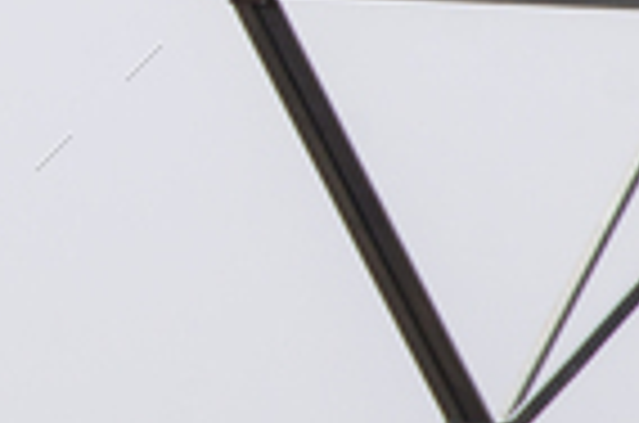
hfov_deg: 1.7
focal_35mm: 1245
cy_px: -4
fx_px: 22049
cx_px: -284
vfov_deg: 1.1
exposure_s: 1/500
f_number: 8
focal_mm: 200
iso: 200
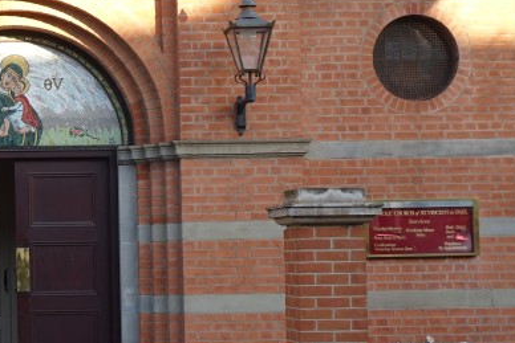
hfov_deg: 19.3
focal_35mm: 103
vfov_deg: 13.3
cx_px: 7
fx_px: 1474
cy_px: 222
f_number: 4
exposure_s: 1/100
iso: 125
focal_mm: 14.84
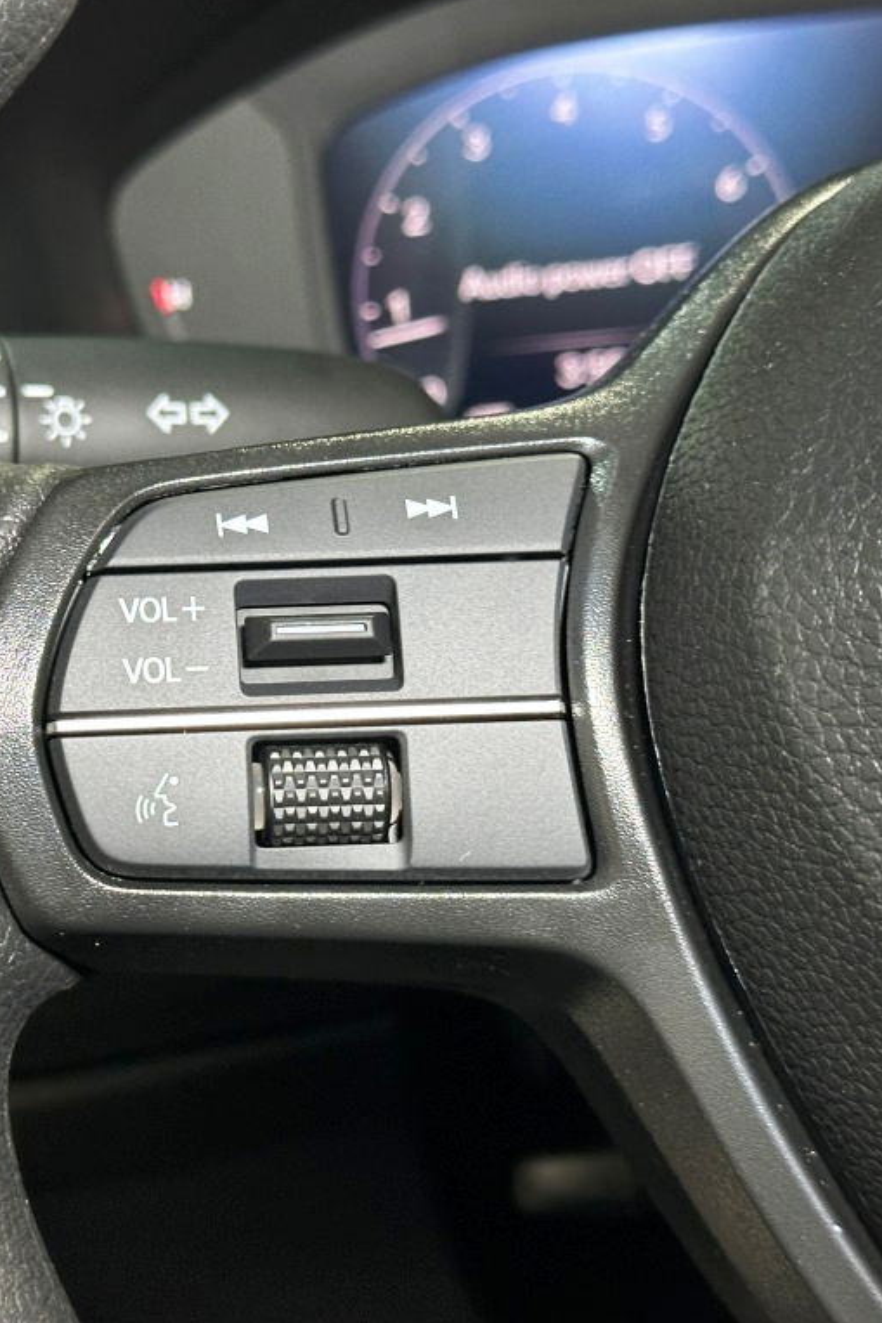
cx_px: 288
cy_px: 659
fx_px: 2461
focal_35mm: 67
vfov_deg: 30.1
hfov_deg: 20.2
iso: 400
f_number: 1.78
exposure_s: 1/40
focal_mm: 6.86
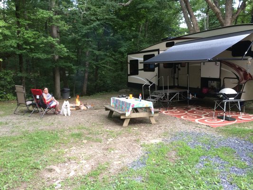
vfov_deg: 48.2
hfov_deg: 61.6
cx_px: 126
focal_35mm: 29
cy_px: 95
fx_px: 212
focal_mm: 4.15
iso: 125
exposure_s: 1/30
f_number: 2.2
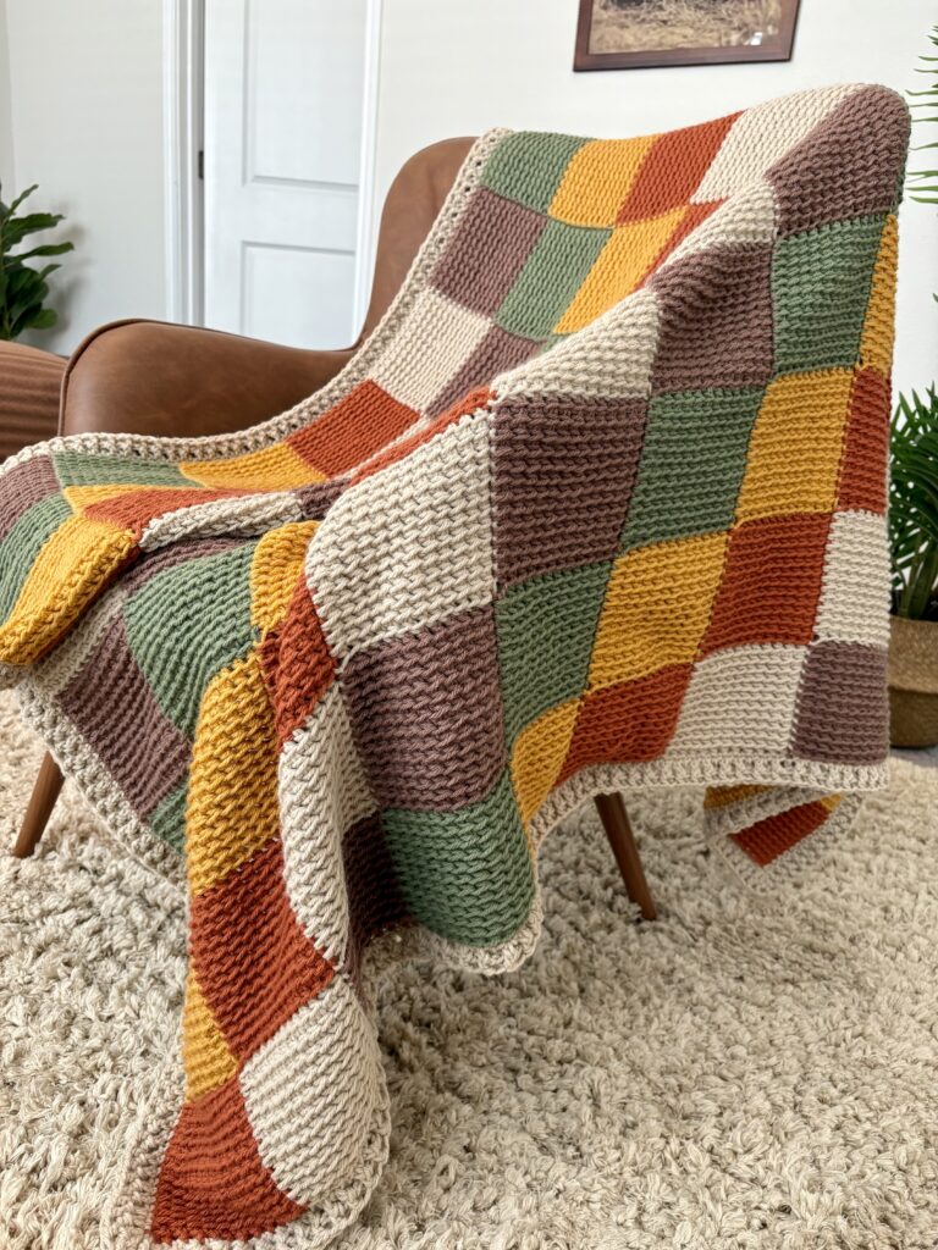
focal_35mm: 26
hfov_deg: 53.1
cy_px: 625
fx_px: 939
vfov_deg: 67.3
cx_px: 469
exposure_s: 1/60
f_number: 1.6
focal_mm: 5.96
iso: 160
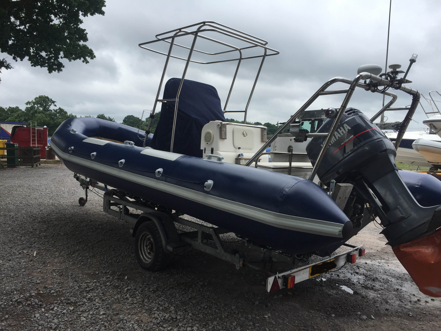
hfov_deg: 61.7
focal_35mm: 29
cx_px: 220
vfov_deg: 48.2
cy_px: 166
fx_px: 369
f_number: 2.2
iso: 32
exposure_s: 1/1464
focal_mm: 4.15
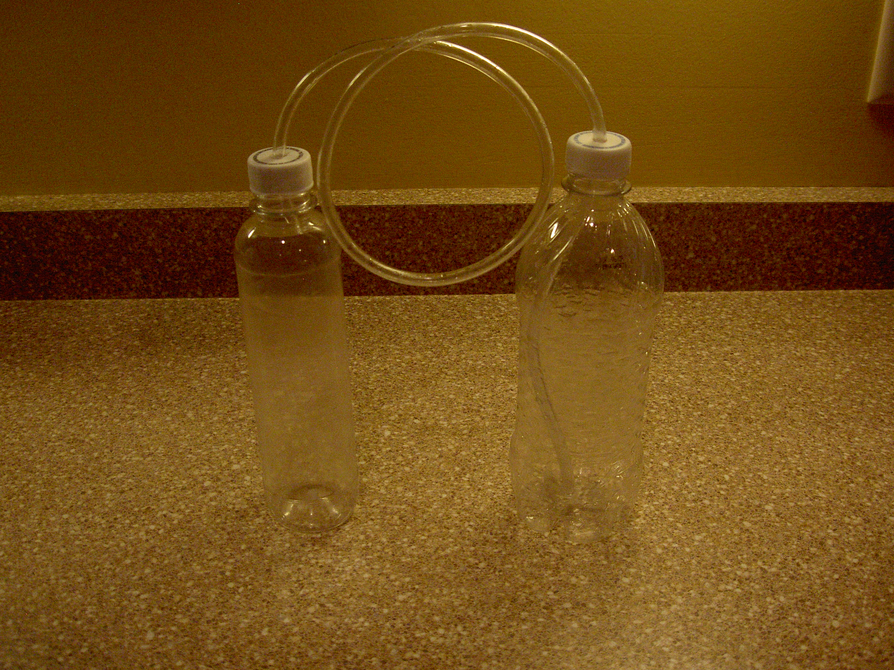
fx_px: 1007
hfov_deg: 47.9
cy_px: 335
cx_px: 447
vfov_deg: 36.8
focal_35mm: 39
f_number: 2.8
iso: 400
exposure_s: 1/125
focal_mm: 8
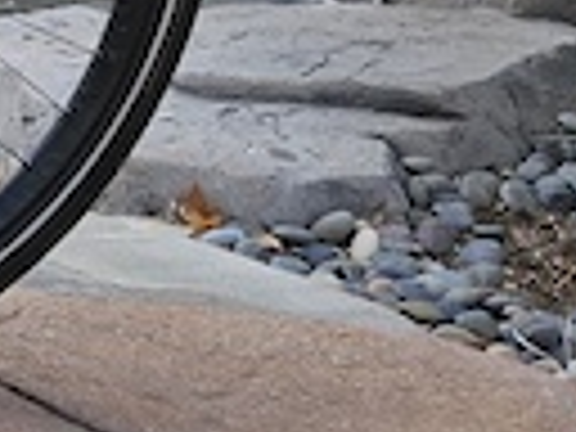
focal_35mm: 144
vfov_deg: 9.8
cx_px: -950
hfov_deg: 10.9
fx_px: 2396
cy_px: -302
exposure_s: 1/1297
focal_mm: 5.4
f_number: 1.8
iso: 40
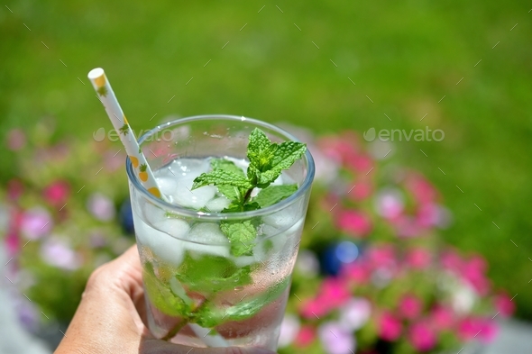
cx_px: 266
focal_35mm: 60
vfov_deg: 22.6
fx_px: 886
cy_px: 177
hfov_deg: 33.4
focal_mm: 40
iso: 125
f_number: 3.2
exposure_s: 1/2500
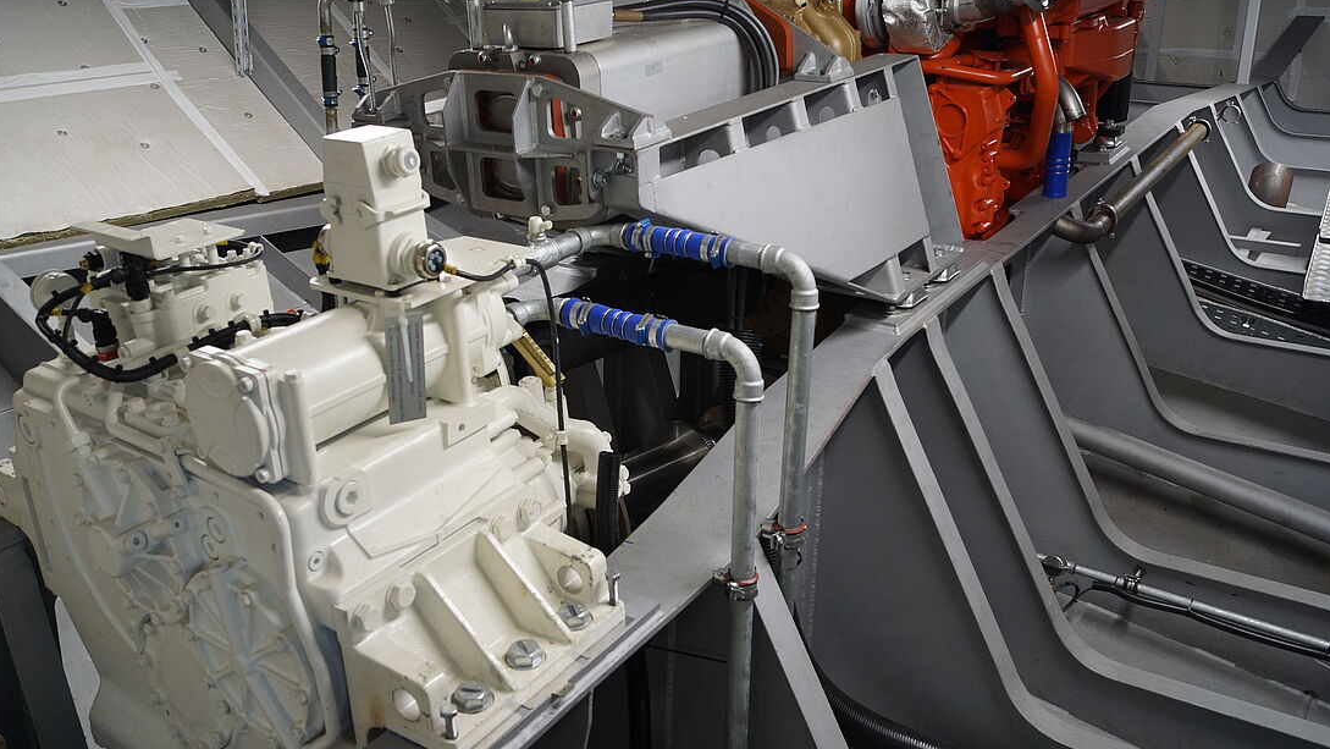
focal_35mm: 45
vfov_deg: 26.5
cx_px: 629
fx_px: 1587
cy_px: 338
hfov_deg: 45.4
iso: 400
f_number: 4.5
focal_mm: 26
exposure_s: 1/60
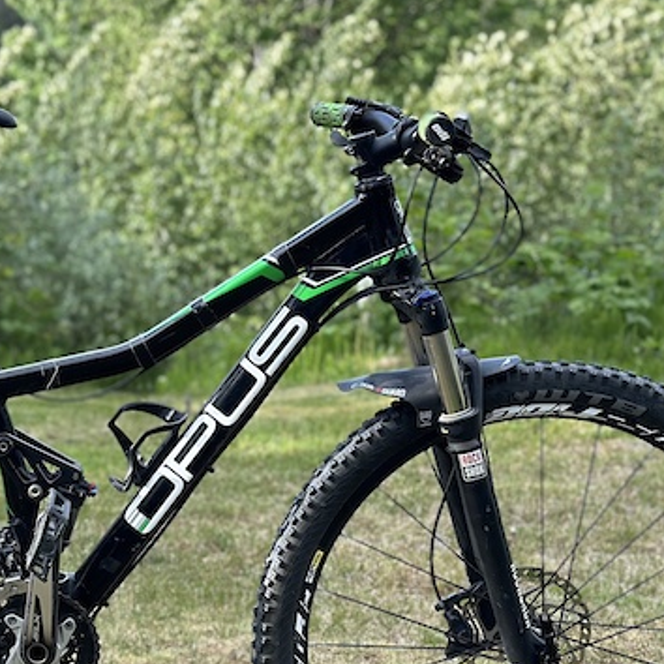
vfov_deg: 18.0
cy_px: 490
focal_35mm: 96
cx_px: 107
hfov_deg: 17.9
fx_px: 2083
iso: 80
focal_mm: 6.86
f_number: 1.78
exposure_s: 1/953
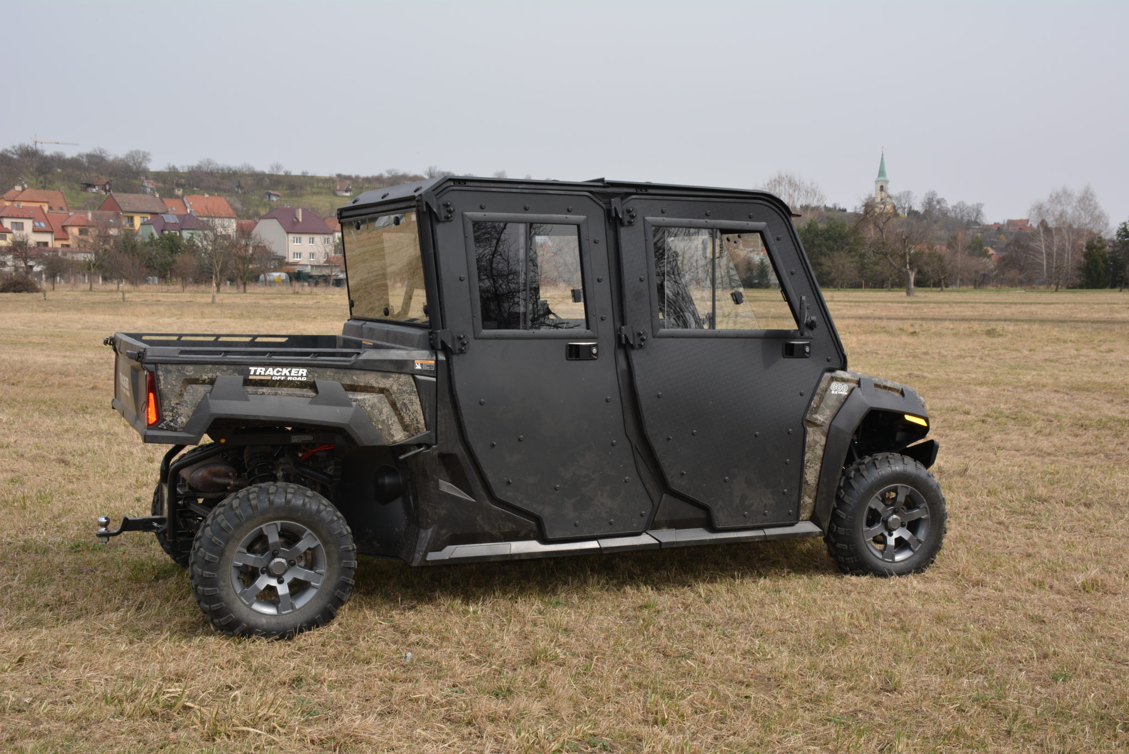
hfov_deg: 47.9
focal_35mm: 40
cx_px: 564
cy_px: 377
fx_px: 1271
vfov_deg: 33.0
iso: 100
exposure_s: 1/200
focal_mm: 27
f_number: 8
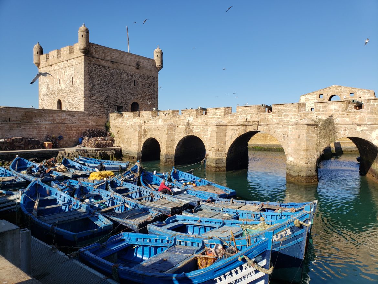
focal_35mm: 26
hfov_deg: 67.3
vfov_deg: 53.1
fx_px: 284
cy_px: 142
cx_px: 189
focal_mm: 4.3
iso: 50
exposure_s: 1/1399
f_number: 2.4
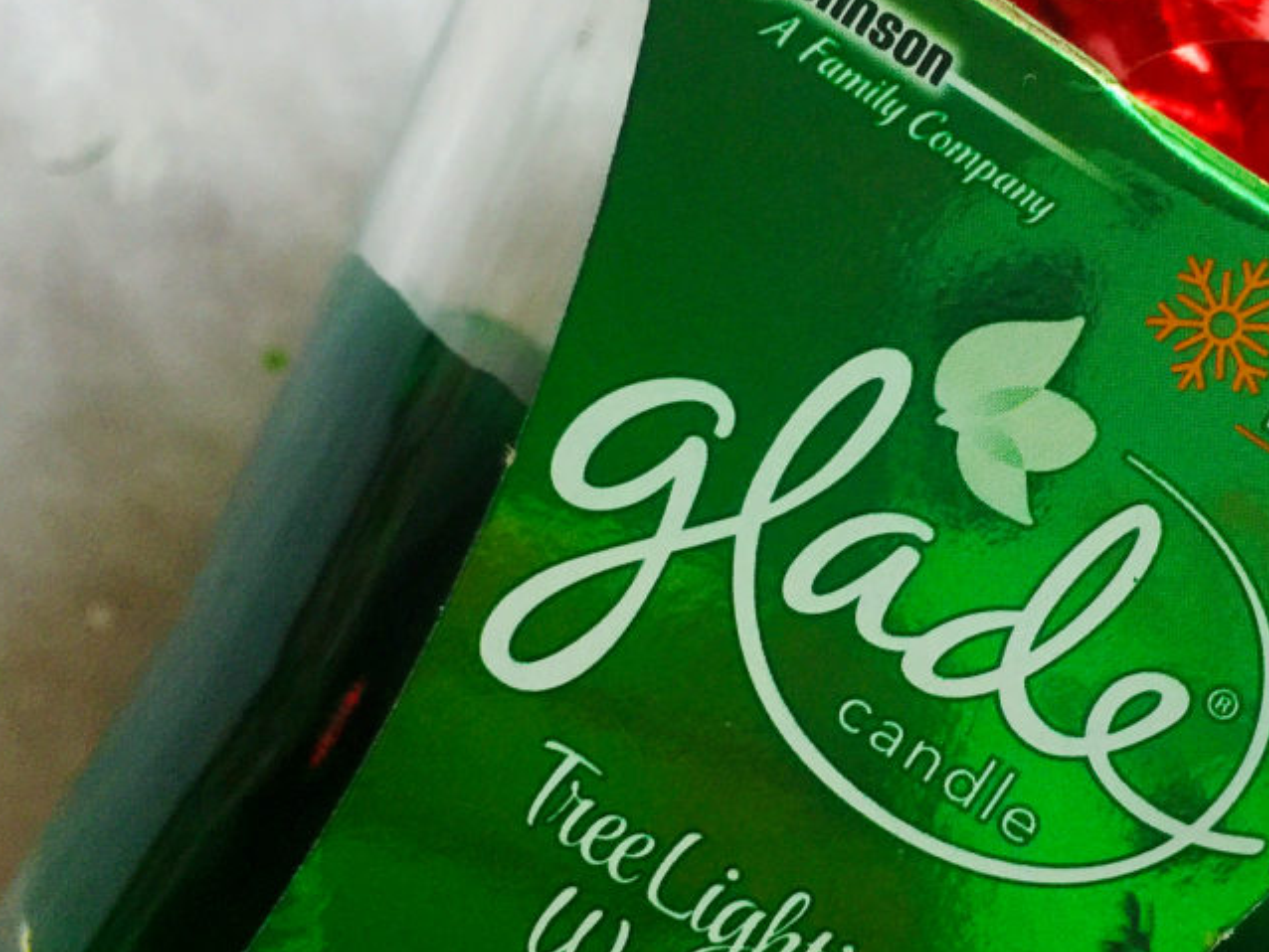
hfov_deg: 37.5
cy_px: 458
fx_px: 1834
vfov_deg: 29.1
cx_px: 907
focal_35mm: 50
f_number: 2.2
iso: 125
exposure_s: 1/15
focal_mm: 4.15
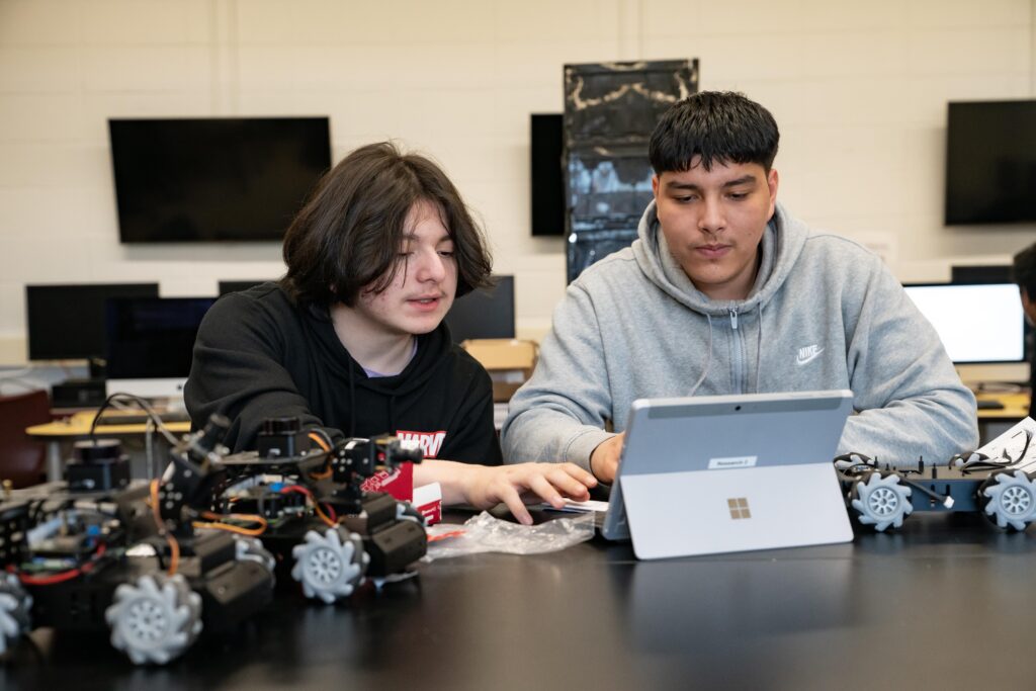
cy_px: 346
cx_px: 518
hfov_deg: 44.5
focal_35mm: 44
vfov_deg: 30.5
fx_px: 1266
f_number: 3.5
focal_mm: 44
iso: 2500
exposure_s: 1/200
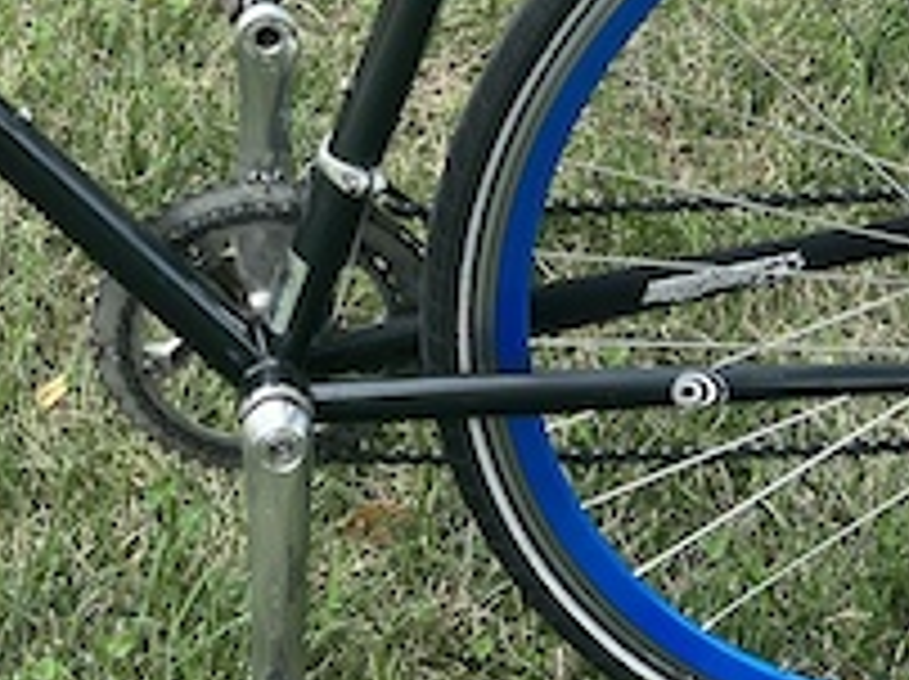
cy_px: -41
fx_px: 2702
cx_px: 130
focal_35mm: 103
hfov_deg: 18.8
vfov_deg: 14.1
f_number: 1.5
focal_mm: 5.7
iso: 50
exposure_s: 1/1326
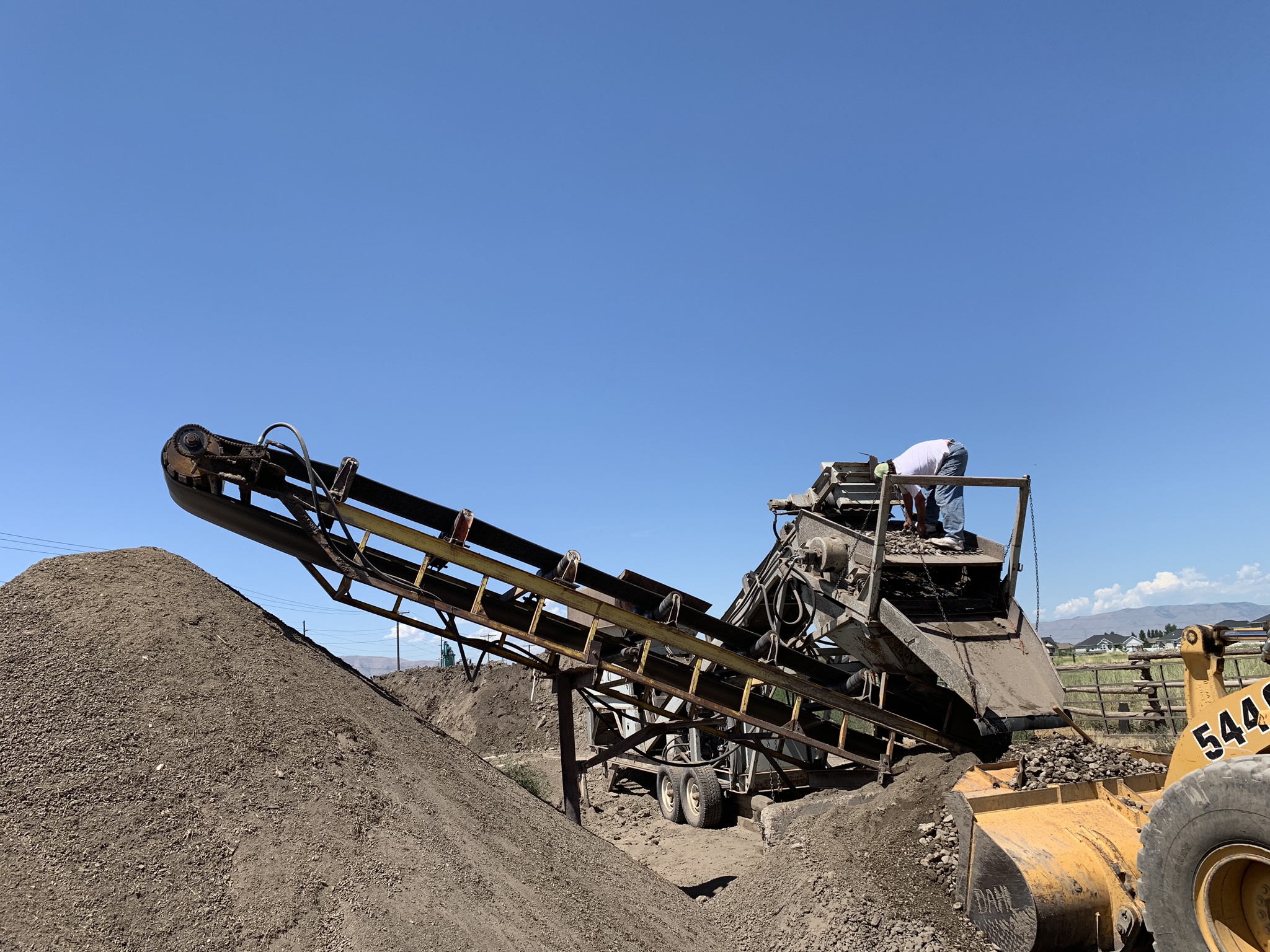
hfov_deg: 67.3
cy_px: 476
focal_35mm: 26
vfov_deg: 53.1
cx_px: 635
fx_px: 954
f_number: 1.8
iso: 25
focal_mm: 4.25
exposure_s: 1/2075
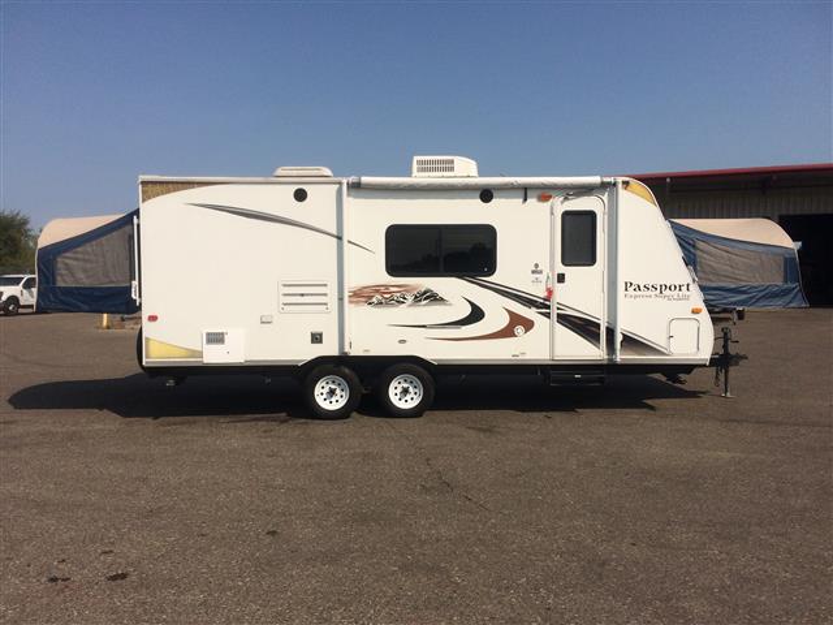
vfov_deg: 48.2
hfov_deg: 61.7
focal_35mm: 29
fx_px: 698
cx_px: 416
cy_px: 312
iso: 32
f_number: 2.2
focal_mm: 4.15
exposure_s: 1/5128
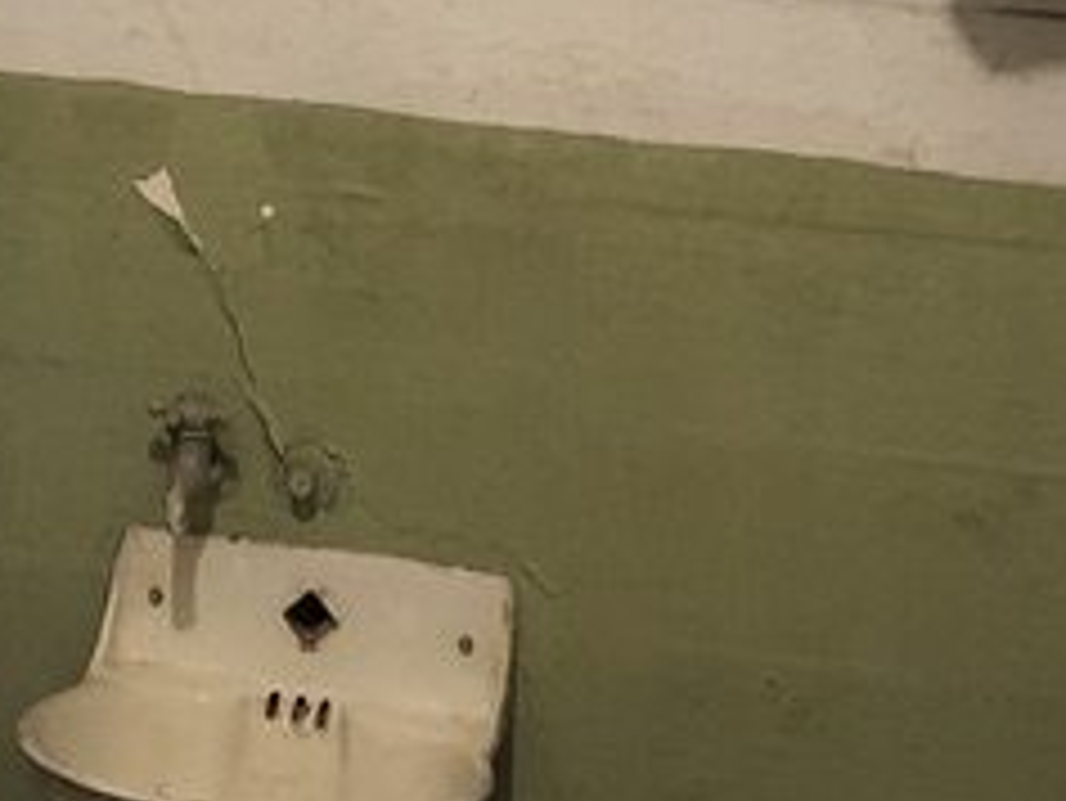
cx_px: 4
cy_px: -342
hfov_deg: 16.0
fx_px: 3728
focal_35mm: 121
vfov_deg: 11.8
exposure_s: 1/15
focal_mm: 4
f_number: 1.8
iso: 80
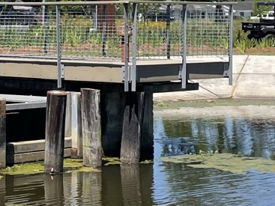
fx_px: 1152
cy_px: -24
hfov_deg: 13.6
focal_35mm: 145
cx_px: 64
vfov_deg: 10.1
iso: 32
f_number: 1.6
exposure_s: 1/2959
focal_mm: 4.2
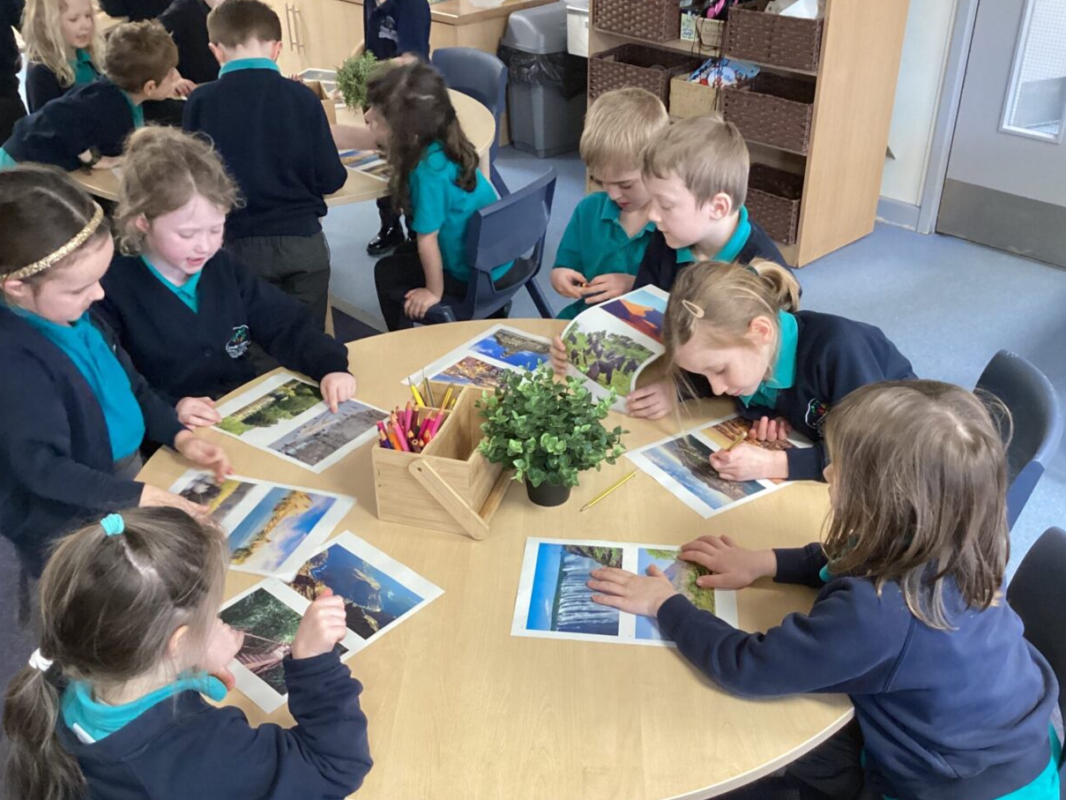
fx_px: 1078
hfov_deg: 52.6
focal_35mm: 35
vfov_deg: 40.7
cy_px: 430
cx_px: 513
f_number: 2.4
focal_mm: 3.3
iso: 400
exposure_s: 1/40
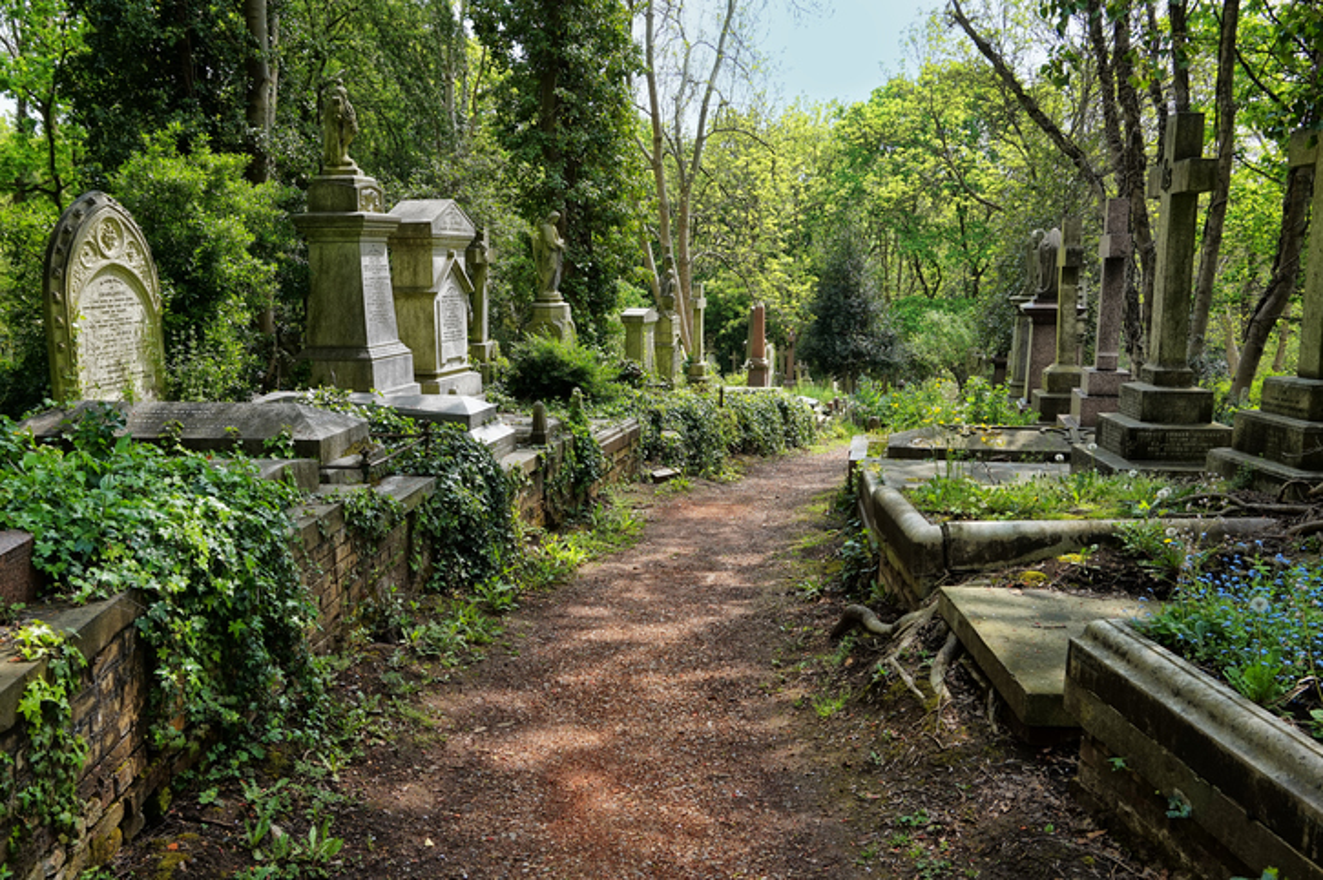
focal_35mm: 28
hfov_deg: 64.6
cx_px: 662
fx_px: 1046
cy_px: 440
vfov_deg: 45.6
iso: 100
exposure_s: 1/100
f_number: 7.1
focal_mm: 19
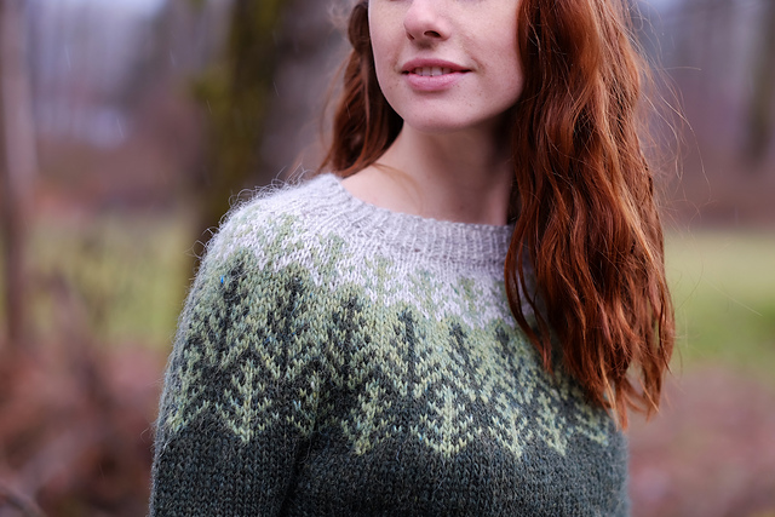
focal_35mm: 84
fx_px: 1809
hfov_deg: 24.2
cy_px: 258
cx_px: 388
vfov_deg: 16.3
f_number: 2
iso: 200
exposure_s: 1/250
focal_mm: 56
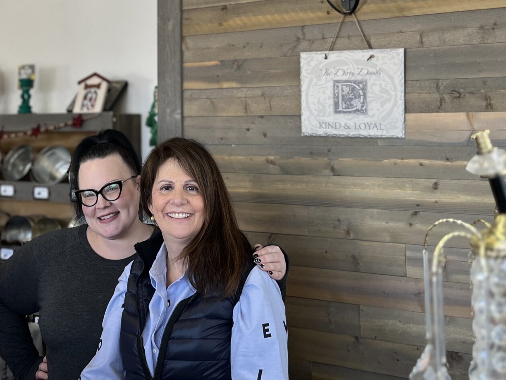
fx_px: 775
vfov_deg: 26.8
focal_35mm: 53
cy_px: 61
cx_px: 119
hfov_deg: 35.3
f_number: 1.6
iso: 64
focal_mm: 5.1
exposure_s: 1/120
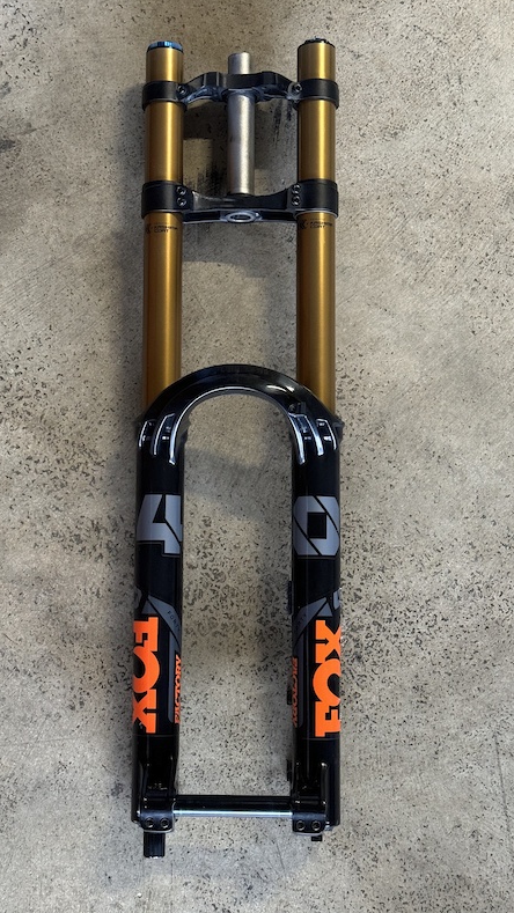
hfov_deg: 22.6
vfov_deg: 39.2
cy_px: 451
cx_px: 241
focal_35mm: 53
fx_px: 1284
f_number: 1.78
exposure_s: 1/40
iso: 320
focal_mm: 6.76
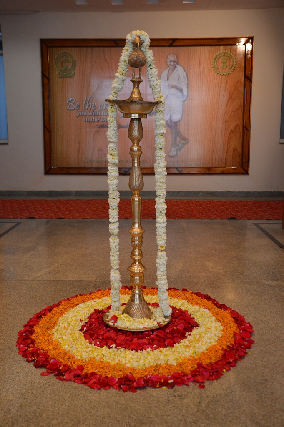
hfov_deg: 34.2
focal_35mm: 39
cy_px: 214
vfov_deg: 49.6
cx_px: 142
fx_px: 462
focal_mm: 26
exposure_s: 1/60
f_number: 4
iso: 800
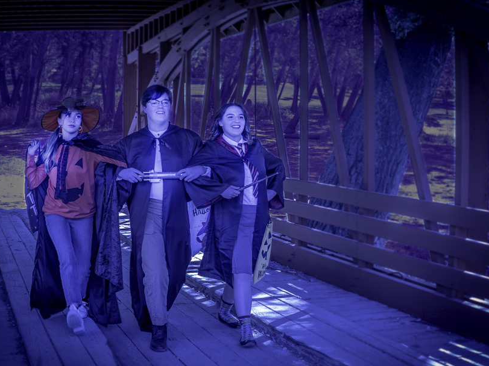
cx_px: 227
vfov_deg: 28.5
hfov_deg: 37.5
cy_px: 191
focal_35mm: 51
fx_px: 720
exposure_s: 1/60
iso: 400
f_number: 8
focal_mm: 29
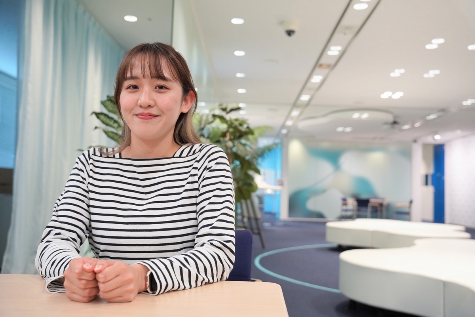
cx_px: 238
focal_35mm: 36
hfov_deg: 52.8
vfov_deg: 36.6
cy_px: 158
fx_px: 479
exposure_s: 1/160
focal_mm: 36.3
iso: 1250
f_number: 4
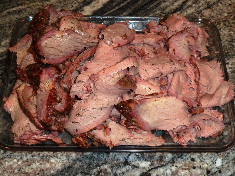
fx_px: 401
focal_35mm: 59
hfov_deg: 32.7
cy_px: 88
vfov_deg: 24.8
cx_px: 118
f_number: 3.9
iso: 125
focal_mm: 9.7
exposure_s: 1/30
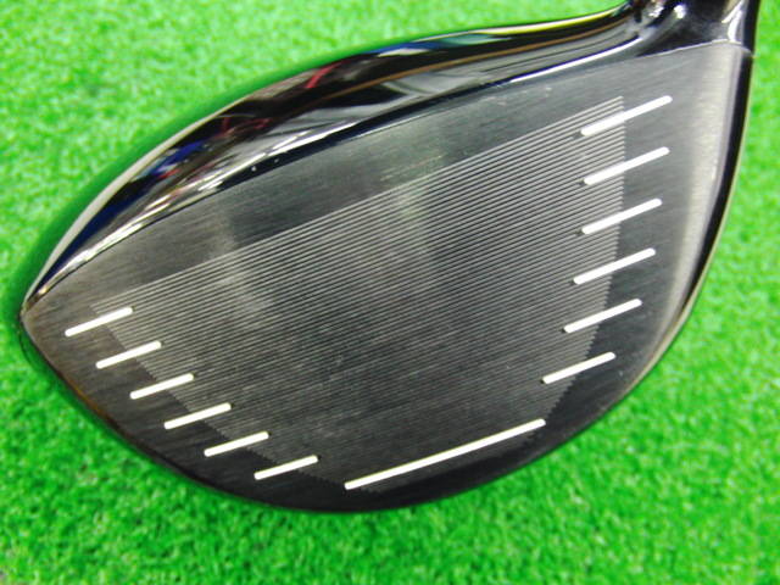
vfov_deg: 38.7
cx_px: 390
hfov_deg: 50.1
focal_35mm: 37
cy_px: 292
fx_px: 834
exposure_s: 1/10
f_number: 3.6
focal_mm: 6.42
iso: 400
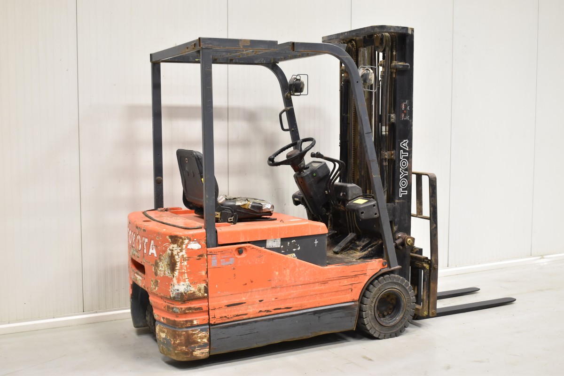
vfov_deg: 30.8
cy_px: 188
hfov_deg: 45.0
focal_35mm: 44
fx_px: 681
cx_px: 282
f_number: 5.6
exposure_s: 1/30
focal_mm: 29
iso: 1600
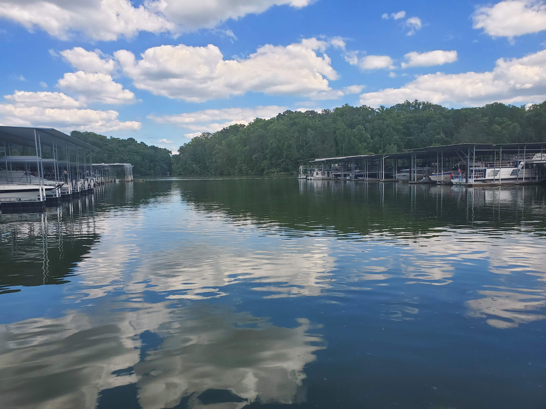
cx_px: 273
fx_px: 410
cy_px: 204
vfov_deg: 53.1
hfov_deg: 67.3
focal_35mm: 26
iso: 50
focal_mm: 4.3
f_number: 2.4
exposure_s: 1/957
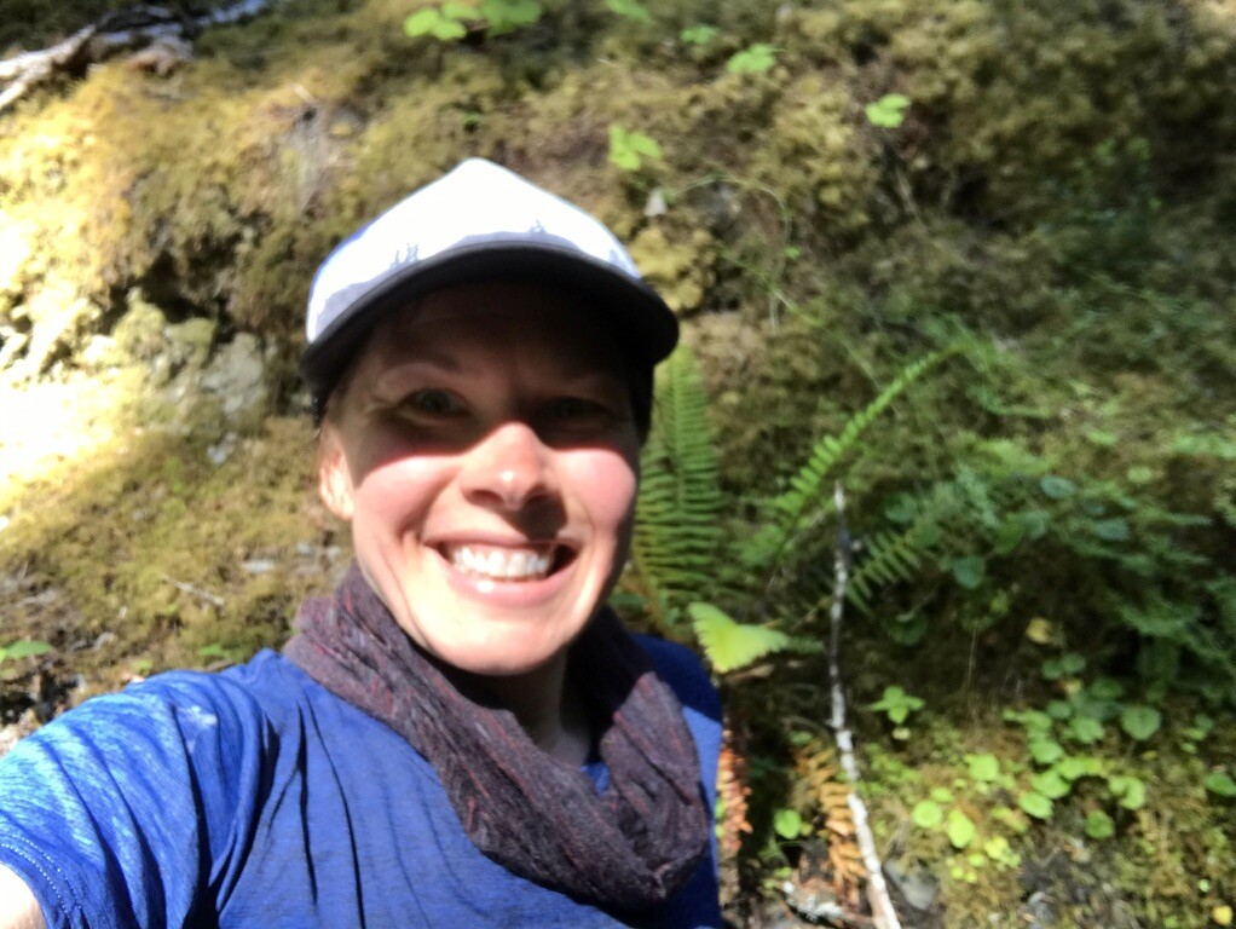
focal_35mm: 32
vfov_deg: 44.2
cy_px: 464
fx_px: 1143
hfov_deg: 56.8
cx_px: 618
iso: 32
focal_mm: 2.87
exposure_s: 1/60
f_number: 2.2
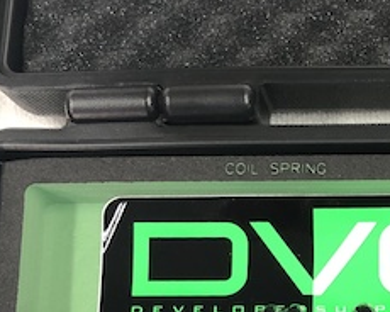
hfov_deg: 19.2
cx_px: 449
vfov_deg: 15.8
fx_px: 1097
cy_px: 334
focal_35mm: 95
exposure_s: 1/17
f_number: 1.8
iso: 40
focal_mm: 4
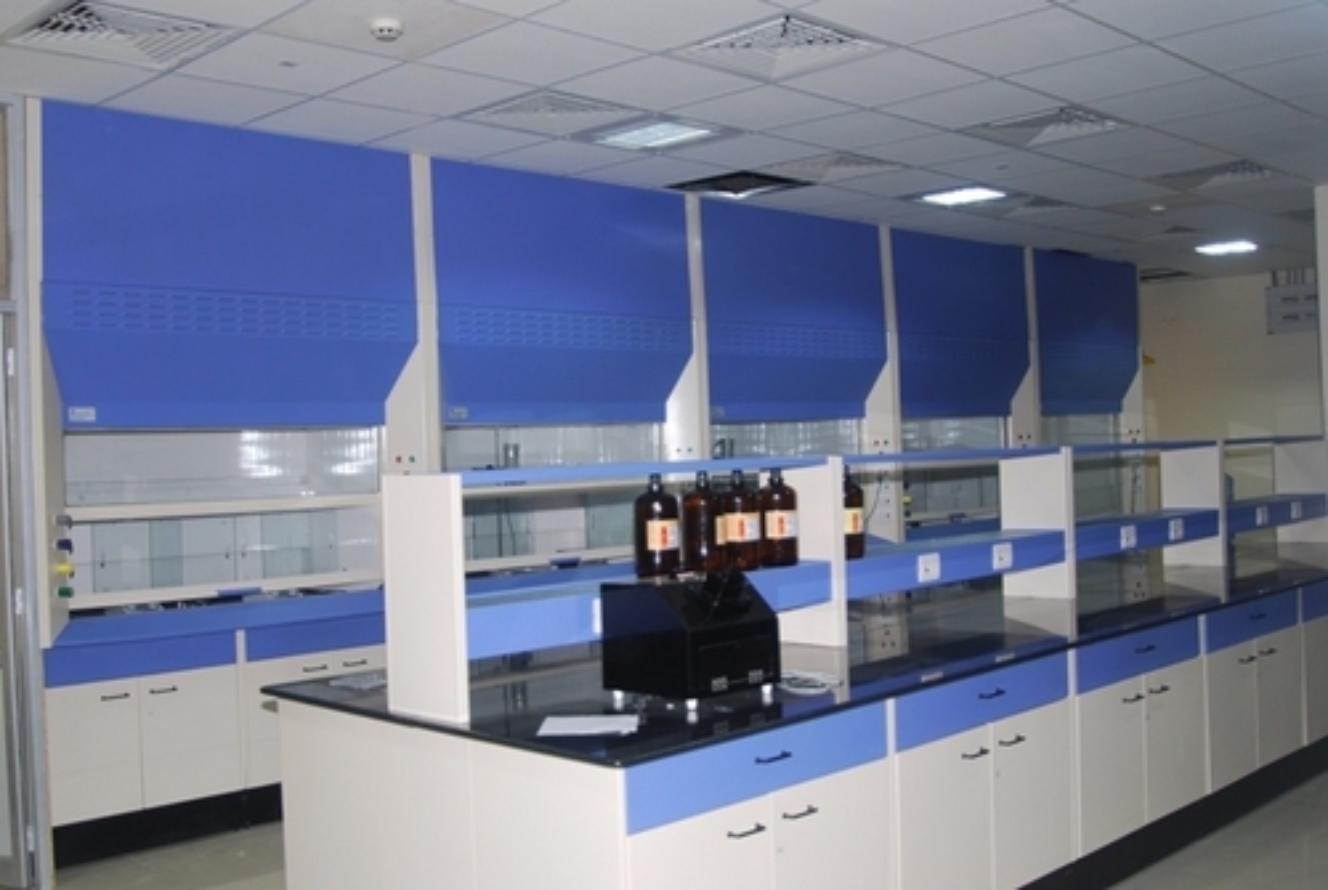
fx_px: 1330
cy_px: 445
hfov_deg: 53.1
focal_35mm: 36
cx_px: 664
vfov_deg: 37.0
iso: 125
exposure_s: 1/60
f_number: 3.5
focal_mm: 24
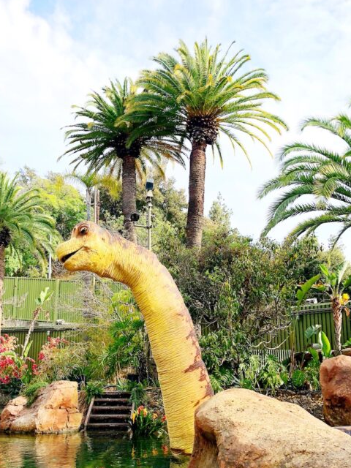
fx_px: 473
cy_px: 284
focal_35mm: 35
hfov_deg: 40.7
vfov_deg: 52.2
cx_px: 167
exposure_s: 1/1143
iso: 20
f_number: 1.8
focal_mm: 4
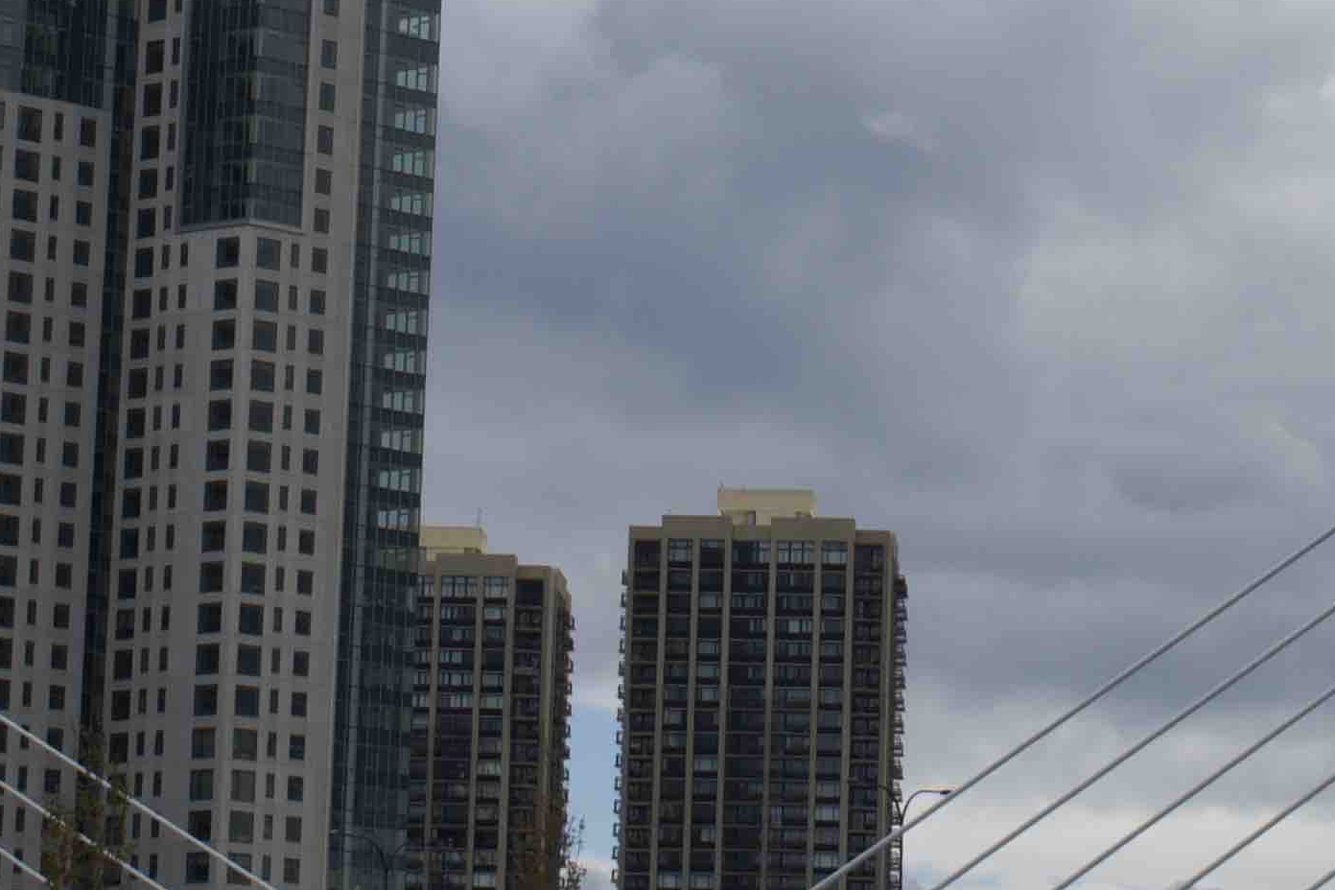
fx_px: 7194
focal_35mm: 194
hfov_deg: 10.6
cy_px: -513
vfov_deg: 7.0
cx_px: 1093
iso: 100
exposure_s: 1/250
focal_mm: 30
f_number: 13
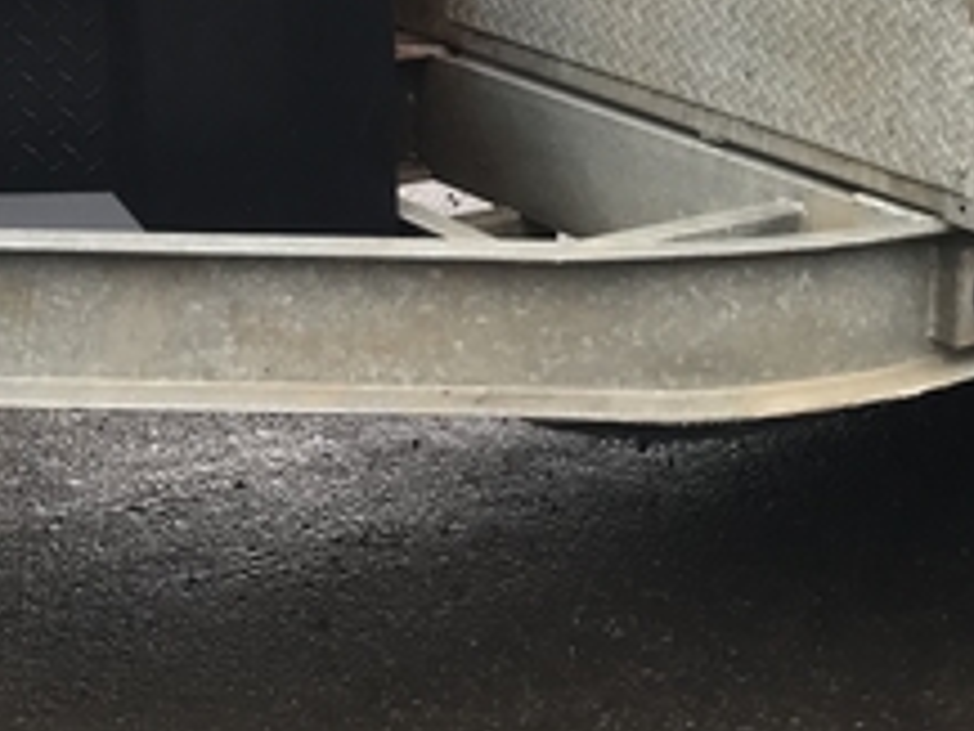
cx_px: 1100
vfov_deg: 14.2
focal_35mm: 103
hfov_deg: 18.3
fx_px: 2900
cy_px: 13
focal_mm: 3.99
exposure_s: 1/120
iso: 40
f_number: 1.8
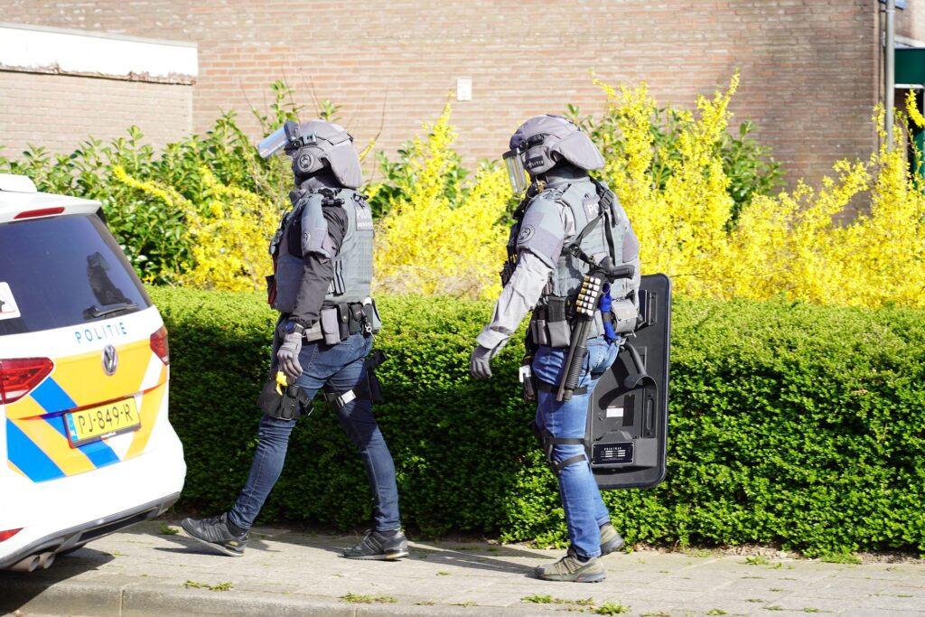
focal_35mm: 105
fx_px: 2698
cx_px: 462
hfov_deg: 19.5
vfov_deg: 13.0
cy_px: 308
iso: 100
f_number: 5
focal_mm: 105
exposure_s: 1/200
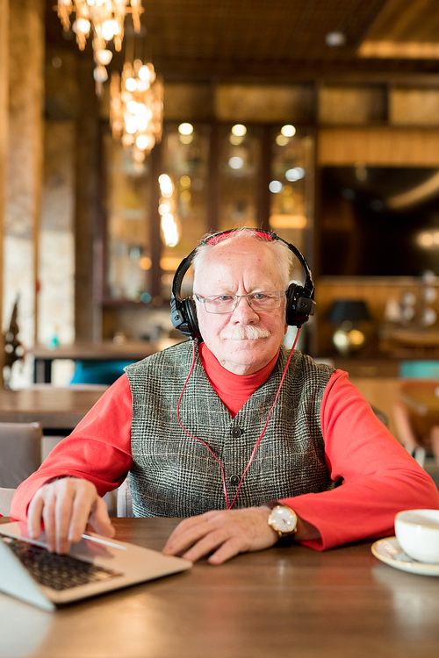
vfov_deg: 39.6
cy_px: 329
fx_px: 915
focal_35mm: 50
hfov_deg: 27.0
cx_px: 220
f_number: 2.5
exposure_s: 1/160
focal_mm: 50
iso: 800
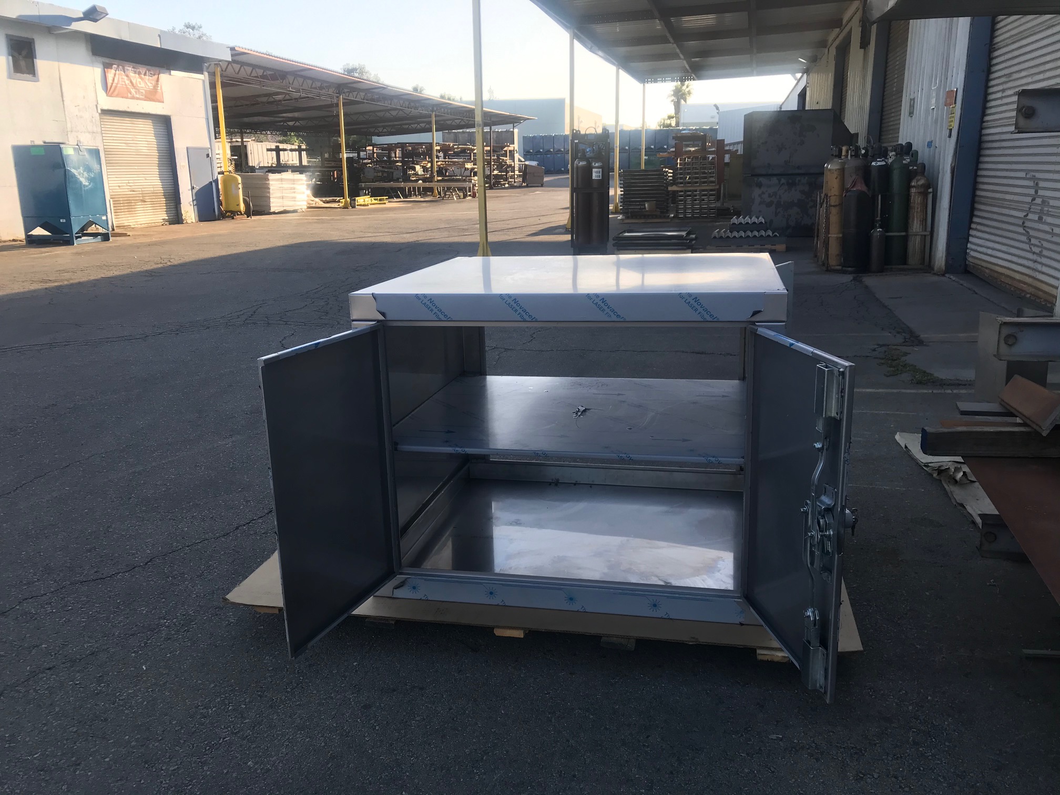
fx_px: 857
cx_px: 530
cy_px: 398
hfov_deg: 63.4
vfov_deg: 49.7
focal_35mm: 28
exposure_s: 1/501
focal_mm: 3.99
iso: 20
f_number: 1.8
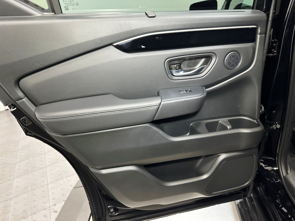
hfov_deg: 71.6
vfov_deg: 56.8
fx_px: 205
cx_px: 148
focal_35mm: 24
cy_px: 110
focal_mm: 6.86
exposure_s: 1/40
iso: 1000
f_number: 1.78
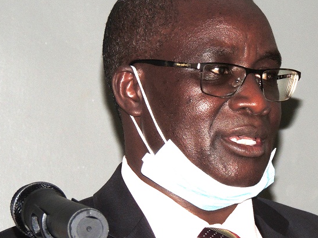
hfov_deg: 7.0
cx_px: 201
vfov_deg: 5.3
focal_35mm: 282
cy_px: 135
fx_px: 2590
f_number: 4.5
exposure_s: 1/60
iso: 220
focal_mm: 30.3
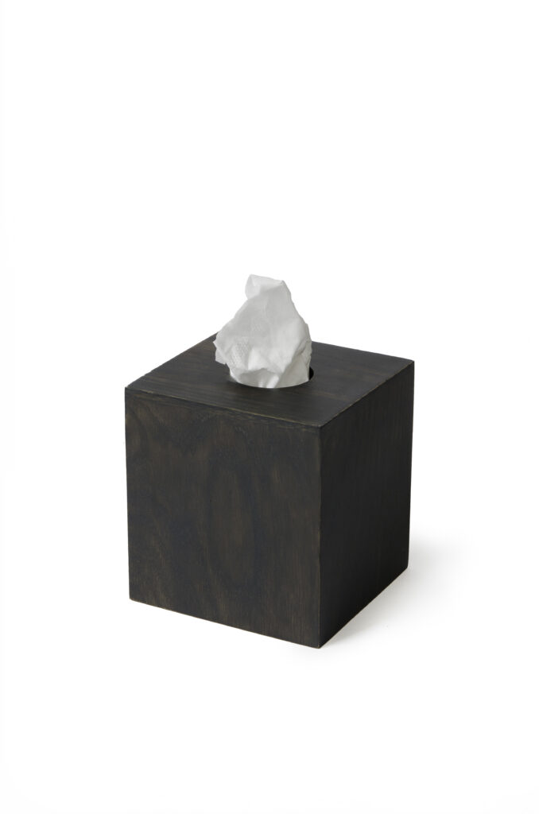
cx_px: 270
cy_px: 407
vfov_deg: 22.0
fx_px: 2098
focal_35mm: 93
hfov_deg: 14.6
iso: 125
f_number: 14
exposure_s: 1/200
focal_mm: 62
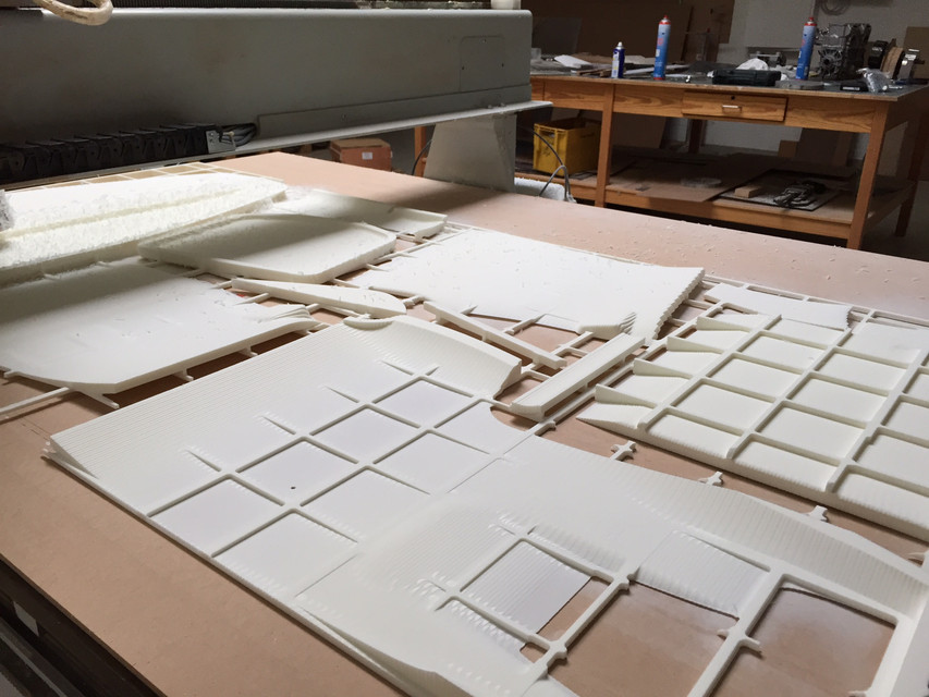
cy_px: 348
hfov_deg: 61.7
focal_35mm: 29
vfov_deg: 48.2
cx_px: 464
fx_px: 778
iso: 32
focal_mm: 4.15
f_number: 2.2
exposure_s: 1/30
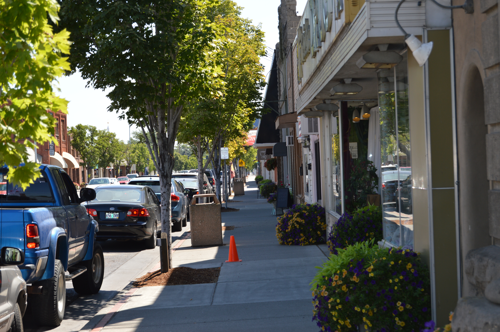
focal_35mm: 82
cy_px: 166
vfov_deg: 16.5
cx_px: 250
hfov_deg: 24.6
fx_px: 1145
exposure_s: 1/200
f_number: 6.3
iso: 100
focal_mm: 55
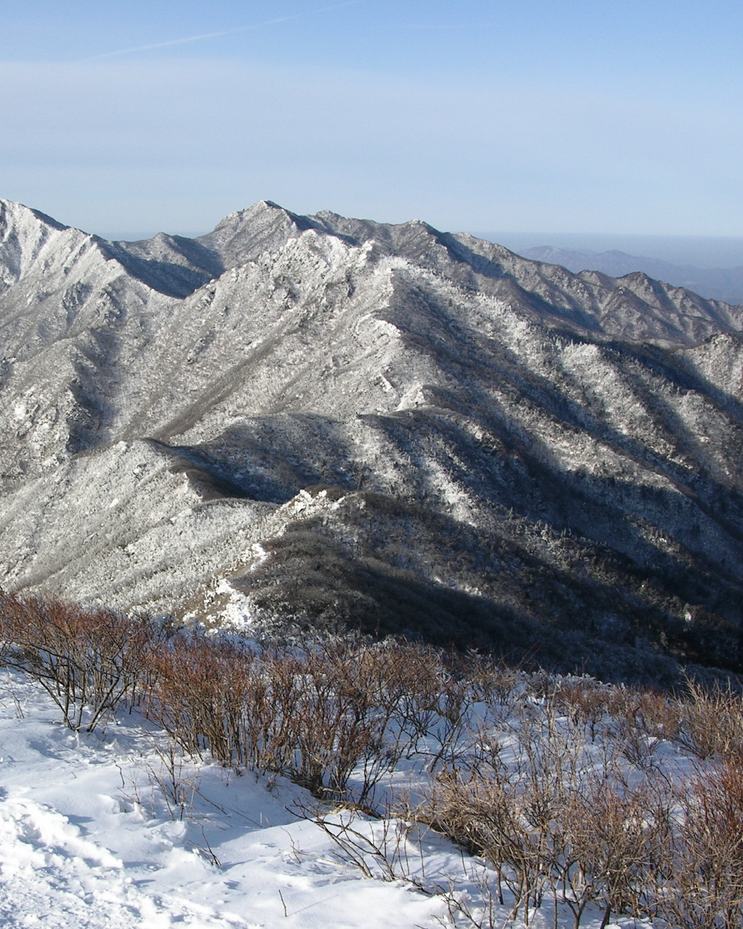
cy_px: 510
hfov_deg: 28.2
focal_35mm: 53
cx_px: 188
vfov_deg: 35.3
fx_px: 1457
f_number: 8
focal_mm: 8.9
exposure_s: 1/163
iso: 50
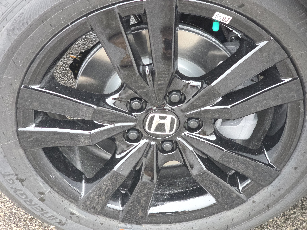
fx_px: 612
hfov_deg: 28.2
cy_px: 115
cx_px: 154
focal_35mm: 69
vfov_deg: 21.3
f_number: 2.4
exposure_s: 1/120
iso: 320
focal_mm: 7.9
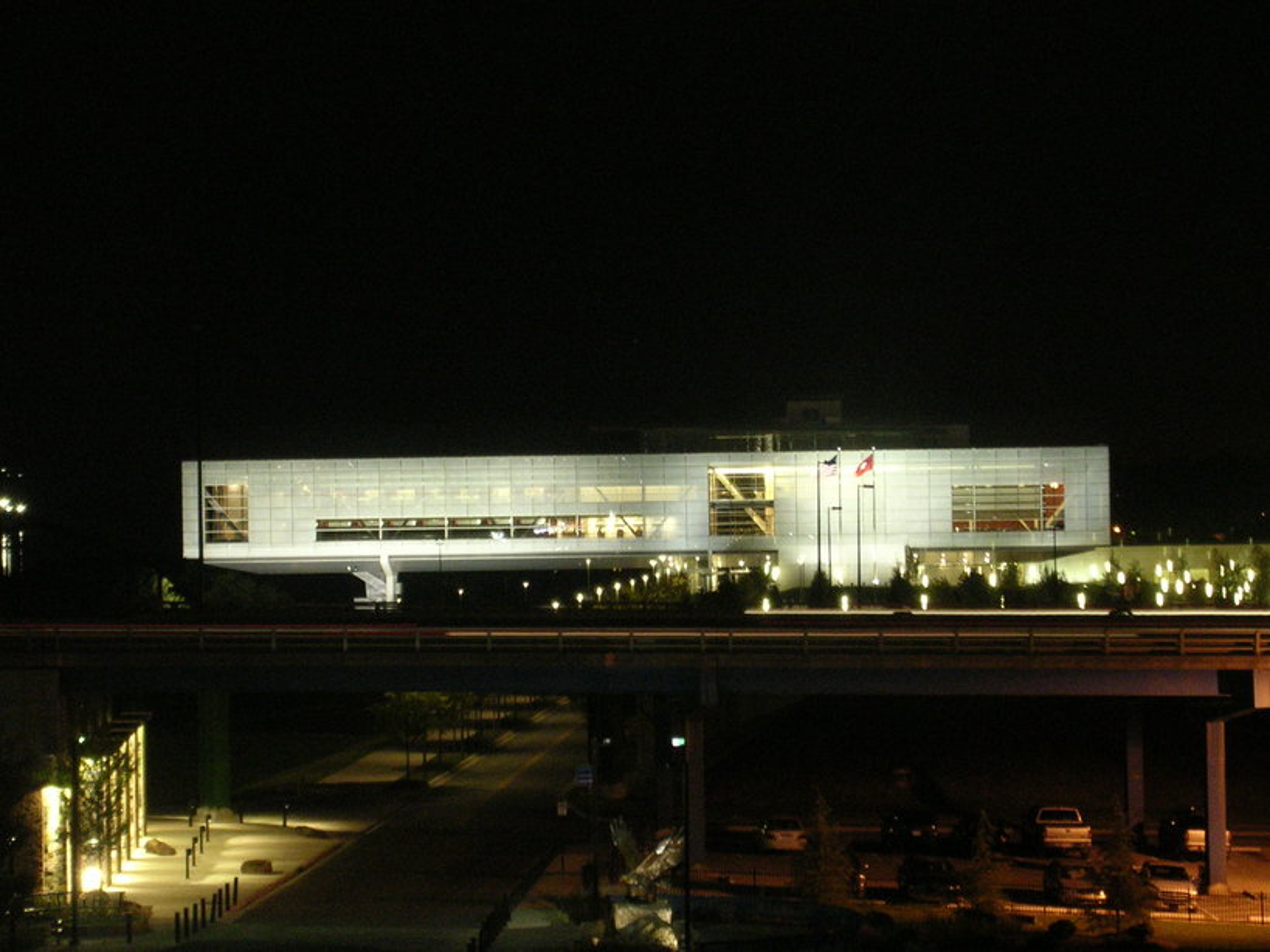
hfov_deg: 17.1
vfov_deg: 12.9
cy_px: 476
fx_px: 4219
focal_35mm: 115
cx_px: 635
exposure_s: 1.01
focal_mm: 17.4
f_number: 4.9
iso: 400
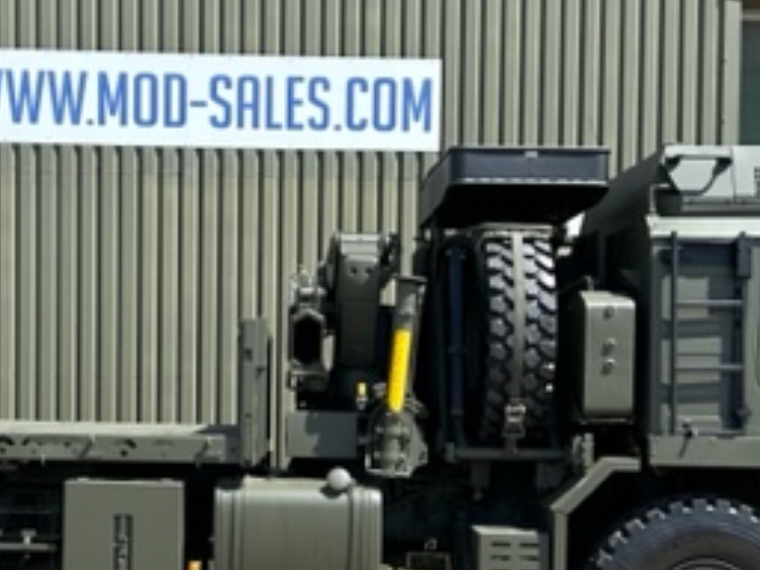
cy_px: 419
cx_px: 252
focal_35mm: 65
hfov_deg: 29.6
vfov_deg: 22.4
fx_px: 1427
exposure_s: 1/2994
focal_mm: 5.7
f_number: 1.5
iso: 50
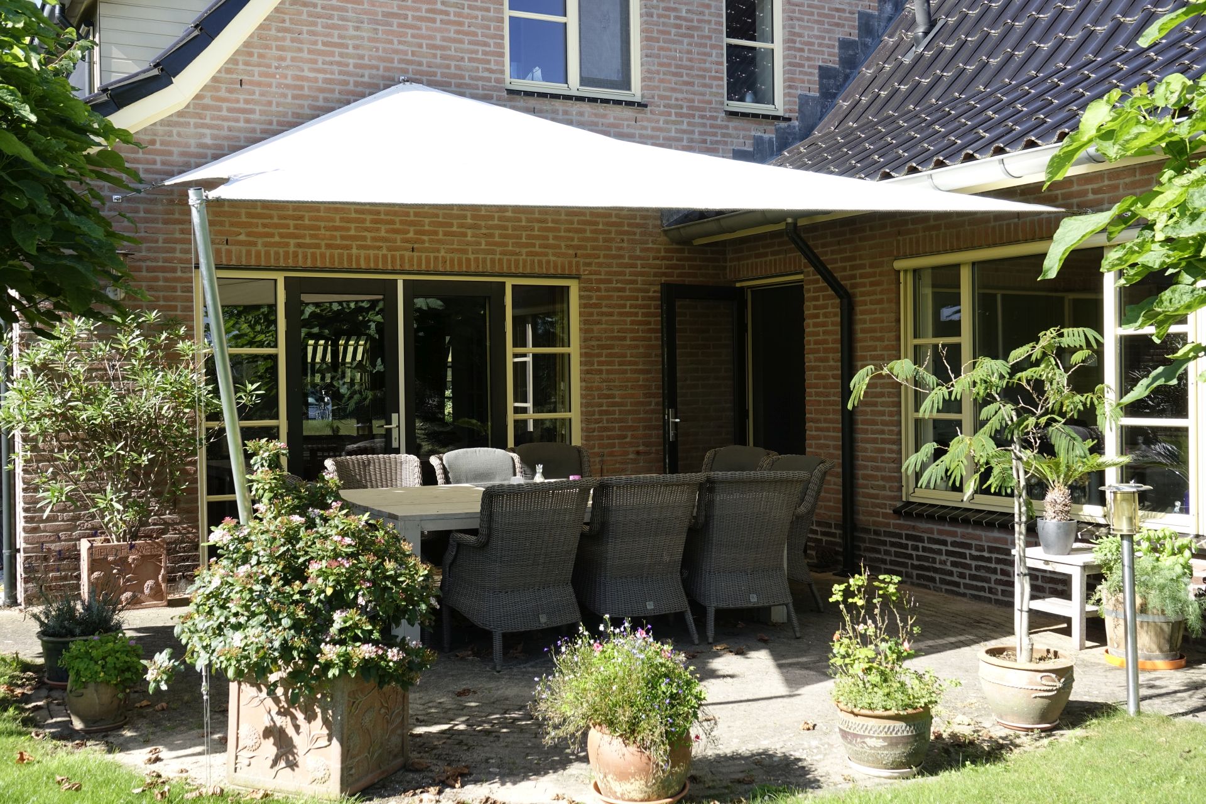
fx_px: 1239
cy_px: 402
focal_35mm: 37
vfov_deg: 35.9
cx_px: 603
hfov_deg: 51.9
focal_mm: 13.7
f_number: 3.5
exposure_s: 1/250
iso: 100
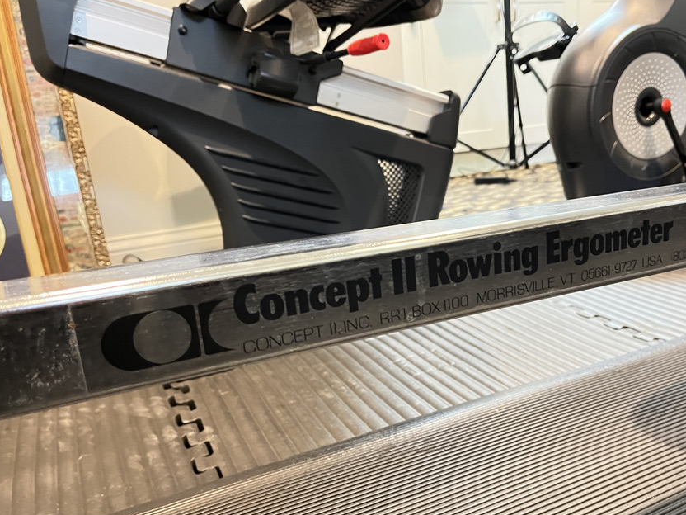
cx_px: 402
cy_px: 300
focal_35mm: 32
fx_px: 634
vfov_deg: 44.0
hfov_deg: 56.5
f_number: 1.6
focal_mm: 5.1
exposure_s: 1/30
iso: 800
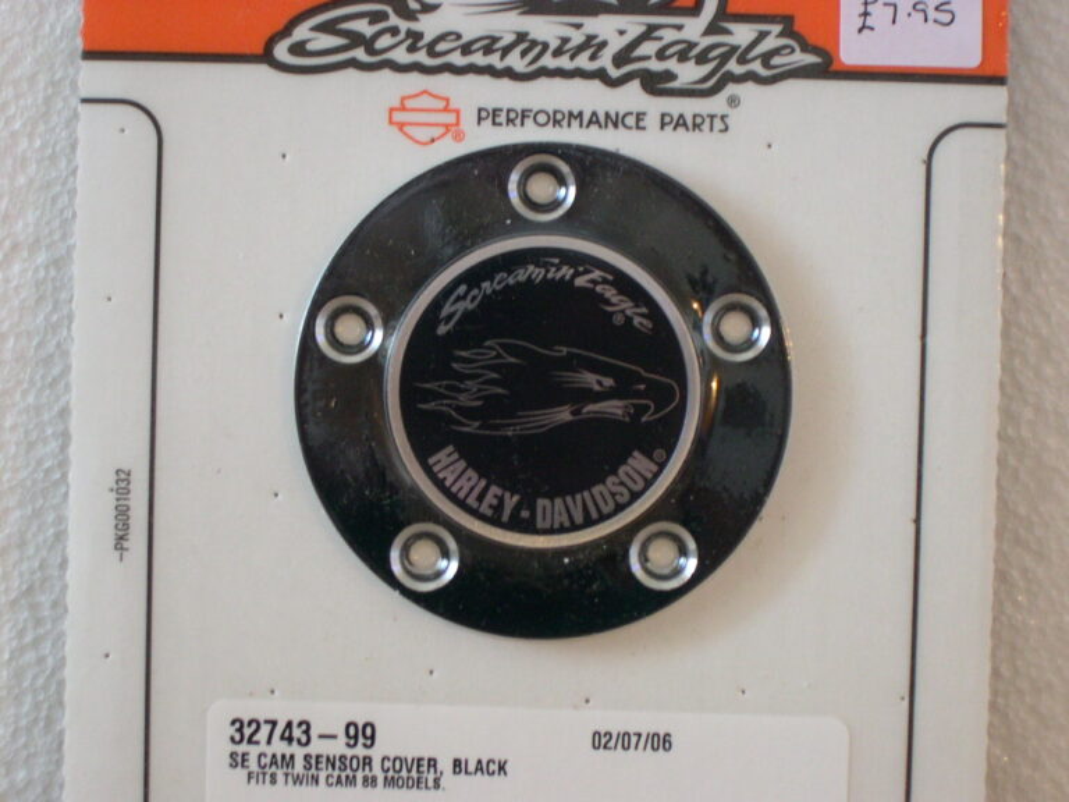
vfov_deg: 13.0
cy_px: 401
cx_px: 534
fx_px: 3521
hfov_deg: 17.3
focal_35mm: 114
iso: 400
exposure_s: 1/3.1
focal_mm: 24
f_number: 4.9
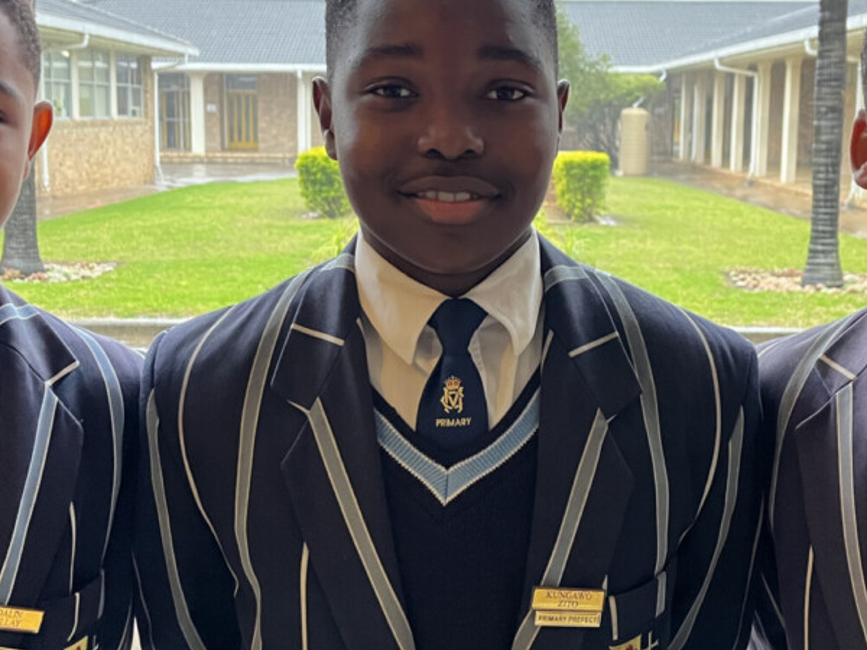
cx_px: 464
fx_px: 1302
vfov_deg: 28.0
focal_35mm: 52
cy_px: 300
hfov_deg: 36.8
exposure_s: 1/50
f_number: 1.6
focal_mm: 5.1
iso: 400
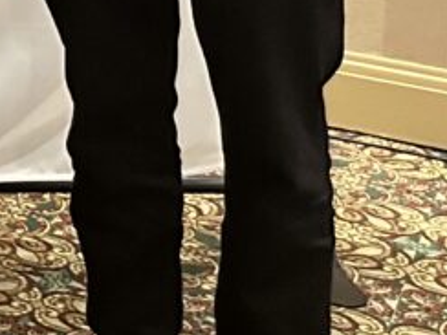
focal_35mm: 151
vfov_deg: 9.1
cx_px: -661
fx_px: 1950
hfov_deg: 10.9
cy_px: -406
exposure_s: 1/40
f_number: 1.78
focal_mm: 6.86
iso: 800
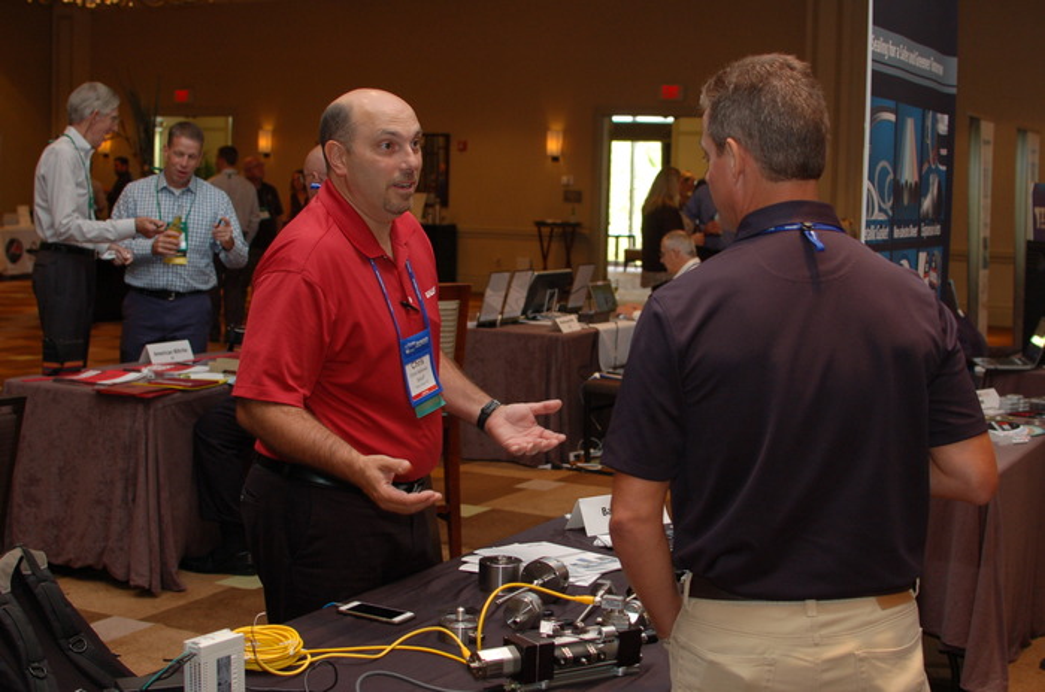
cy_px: 346
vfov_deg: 25.7
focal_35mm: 52
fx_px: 1521
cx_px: 522
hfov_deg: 37.9
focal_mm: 35
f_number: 4
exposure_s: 1/60
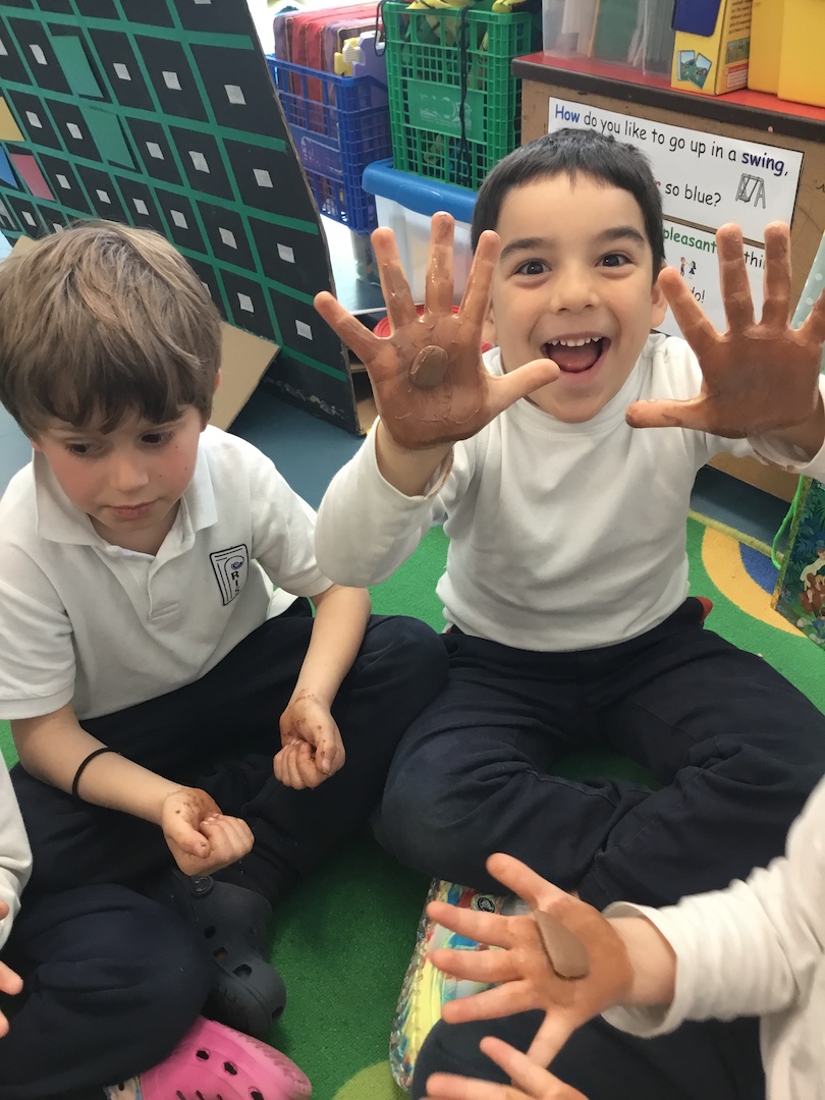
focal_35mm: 31
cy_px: 550
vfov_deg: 58.4
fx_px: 985
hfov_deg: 45.4
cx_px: 412
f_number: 2.4
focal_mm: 3.3
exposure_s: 1/33
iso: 80
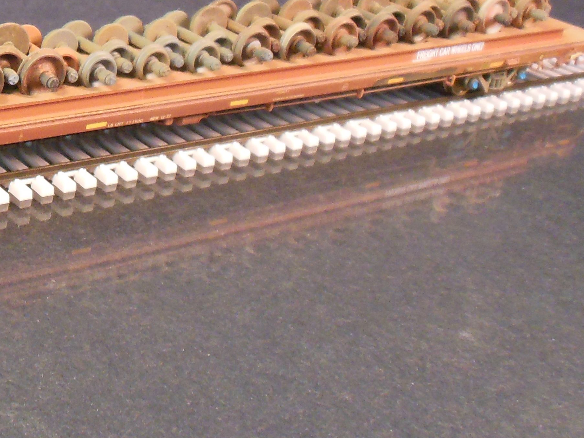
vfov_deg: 22.8
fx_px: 1080
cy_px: 131
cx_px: -32
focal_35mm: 64
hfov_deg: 28.0
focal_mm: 4.5
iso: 400
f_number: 3.2
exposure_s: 1/25
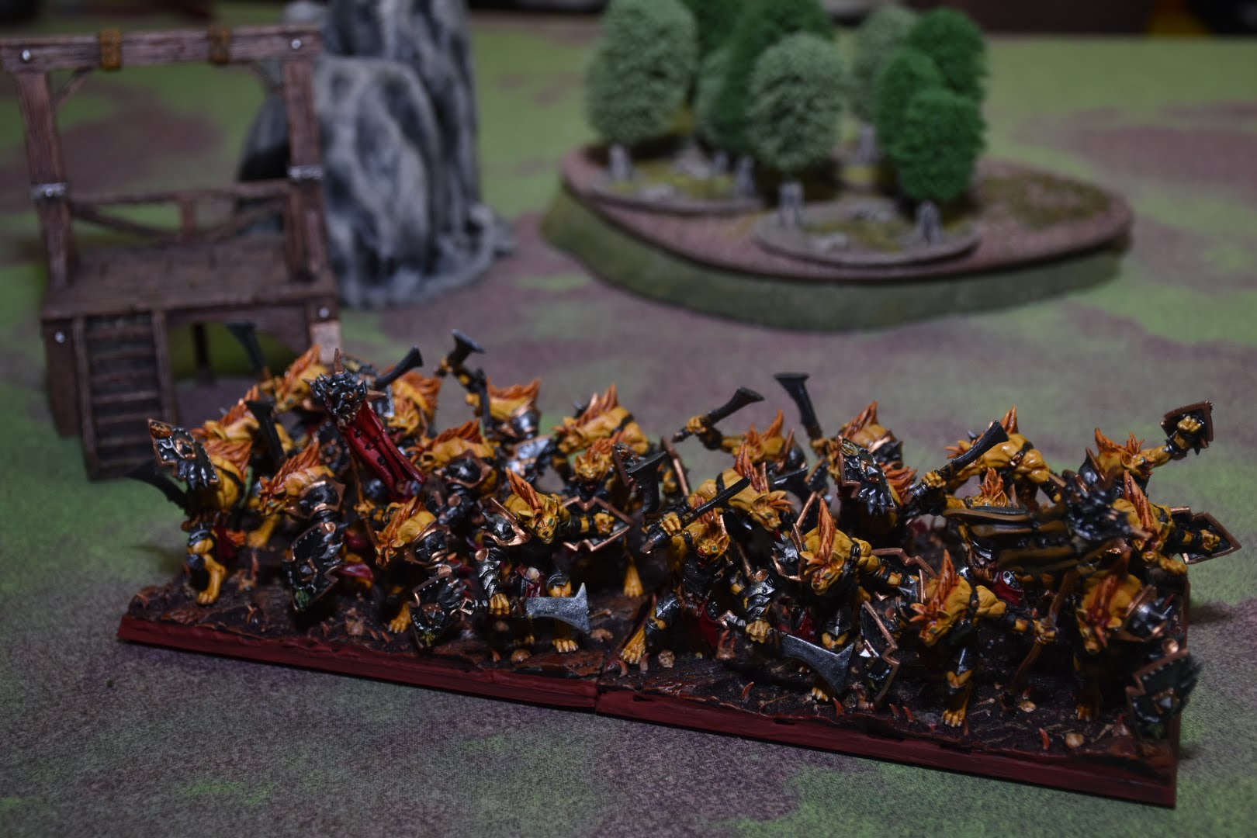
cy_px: 419
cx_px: 628
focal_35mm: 52
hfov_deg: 37.9
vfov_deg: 25.8
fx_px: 1833
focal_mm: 35
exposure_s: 1/60
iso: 400
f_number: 5
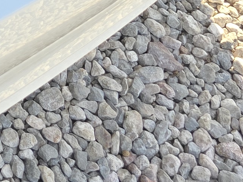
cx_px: -257
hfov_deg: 12.2
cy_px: -373
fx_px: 997
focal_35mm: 142
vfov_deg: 8.6
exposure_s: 1/180
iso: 12
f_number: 1.7
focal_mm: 6.3
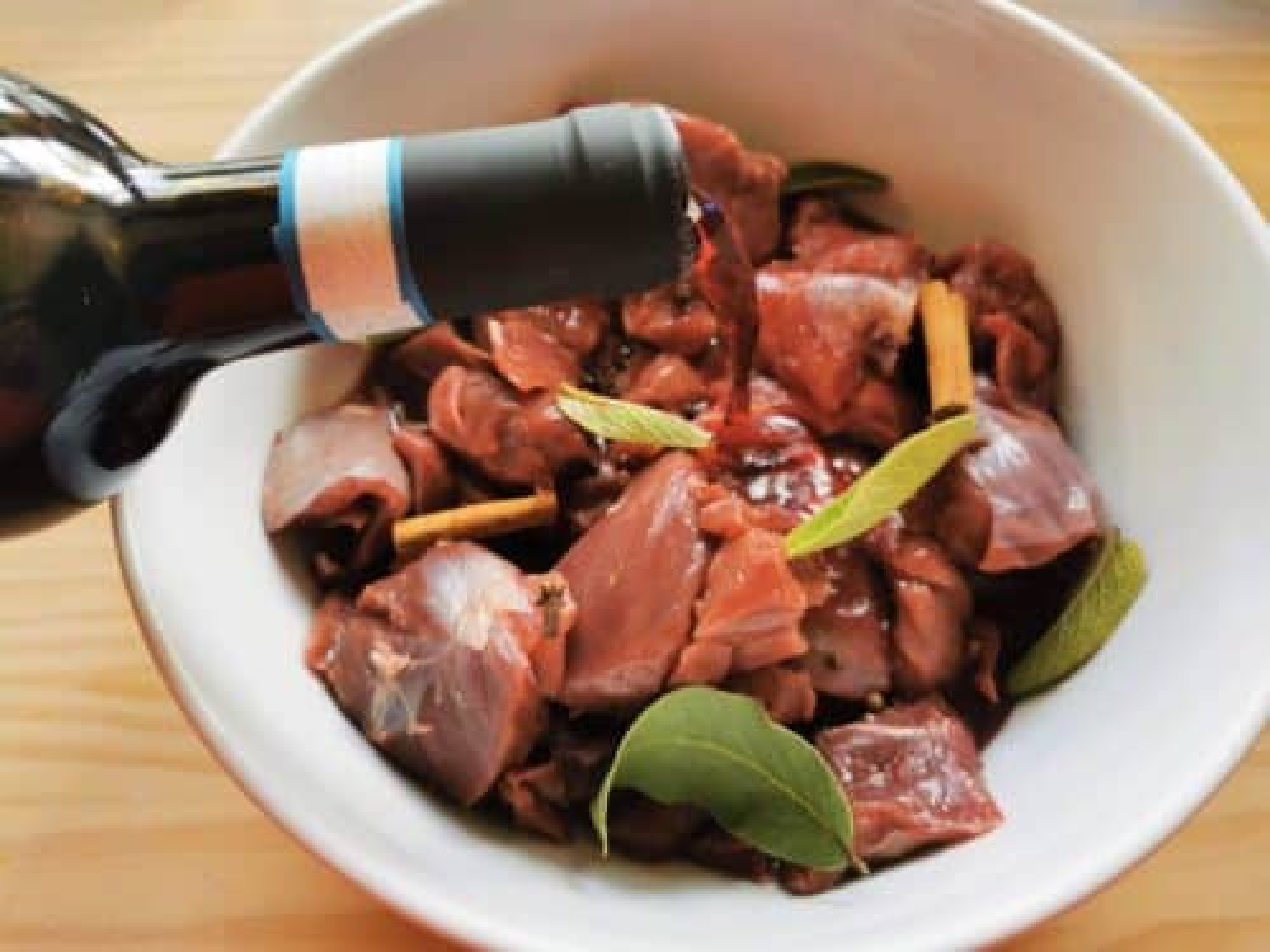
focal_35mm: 27
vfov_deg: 51.4
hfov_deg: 65.3
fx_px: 991
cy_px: 476
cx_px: 635
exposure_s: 1/118
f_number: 1.6
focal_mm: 5.56
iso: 50
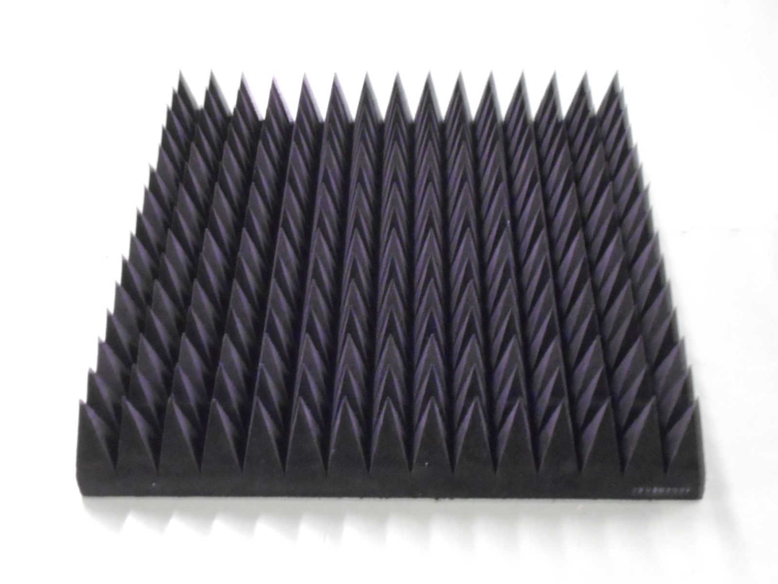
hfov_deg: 38.2
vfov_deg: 29.1
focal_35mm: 50
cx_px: 389
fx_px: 1124
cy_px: 292
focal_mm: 8.8
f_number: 4.5
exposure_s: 1/2
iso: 800
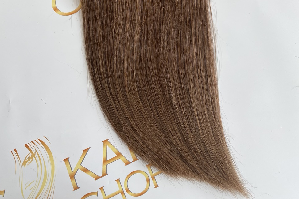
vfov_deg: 33.0
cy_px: 0
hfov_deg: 51.9
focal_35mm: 37
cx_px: 146
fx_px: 307
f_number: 1.8
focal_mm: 4.25
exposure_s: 1/279
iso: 32
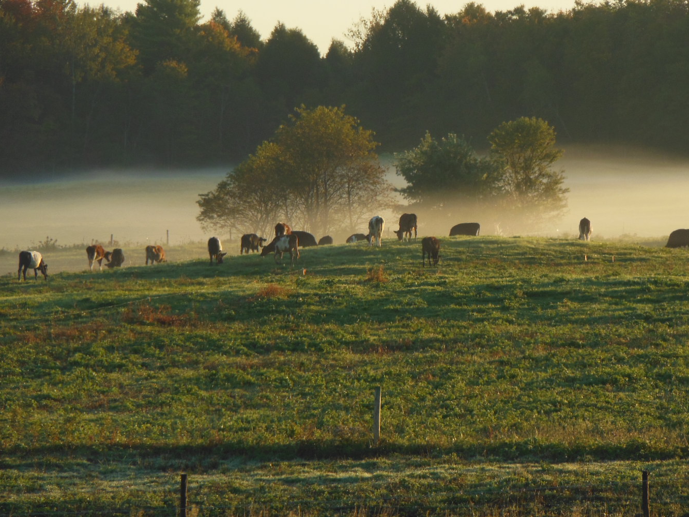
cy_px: 223
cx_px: 387
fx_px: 5972
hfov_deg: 6.6
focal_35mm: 300
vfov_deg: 5.0
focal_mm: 45
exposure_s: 1/160
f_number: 5.8
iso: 125
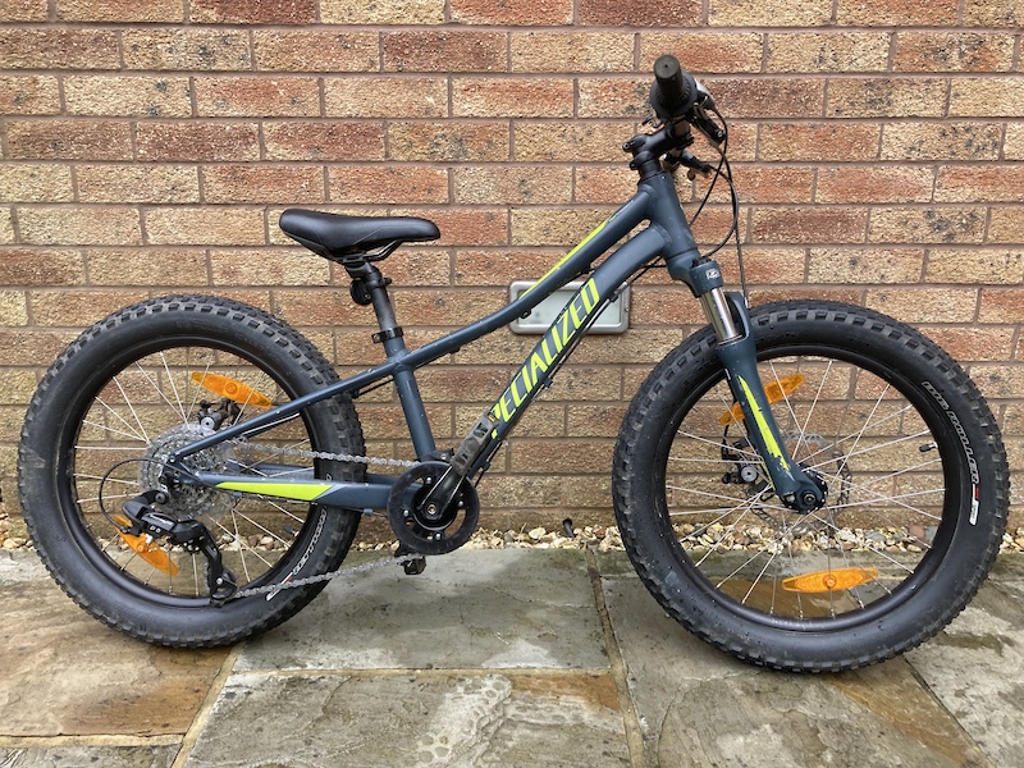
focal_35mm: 28
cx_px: 512
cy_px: 384
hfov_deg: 63.4
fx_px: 828
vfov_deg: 49.7
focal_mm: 3.99
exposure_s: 1/121
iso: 40
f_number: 1.8
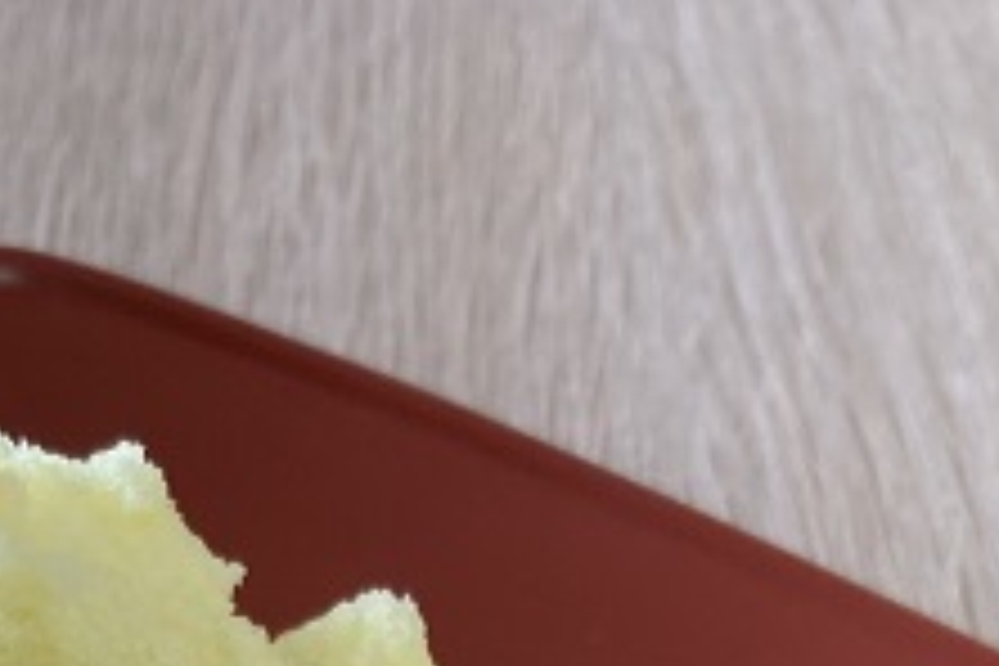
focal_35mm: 106
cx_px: 268
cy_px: 1249
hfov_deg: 19.2
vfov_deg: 11.8
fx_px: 2941
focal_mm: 3.99
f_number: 1.8
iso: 50
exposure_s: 1/100
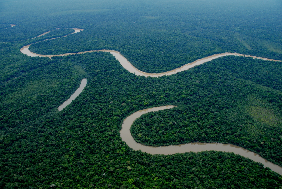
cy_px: 94
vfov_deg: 48.0
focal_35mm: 27
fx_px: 212
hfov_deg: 67.3
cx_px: 141
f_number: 8
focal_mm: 18
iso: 320
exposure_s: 1/250
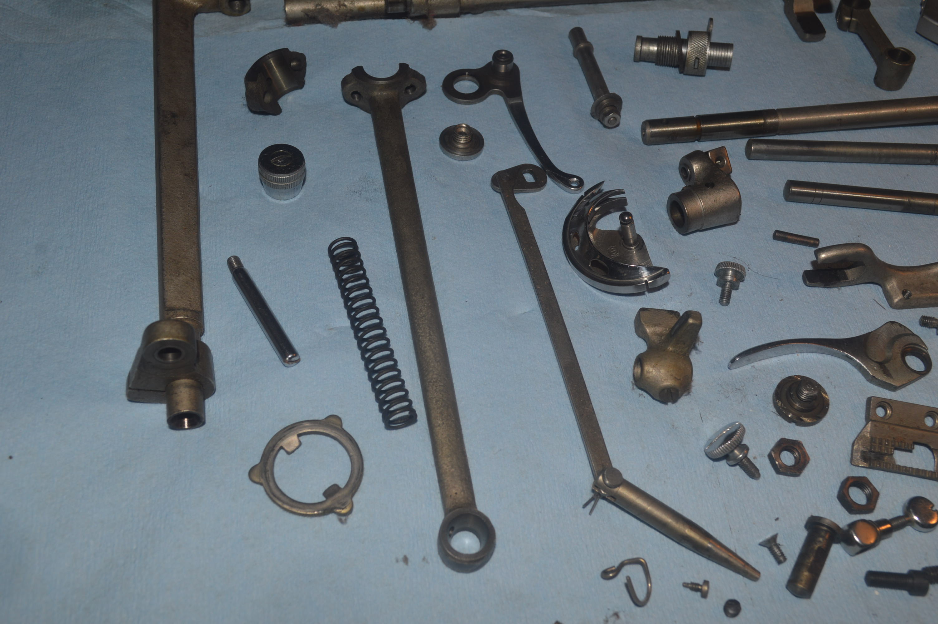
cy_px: 312
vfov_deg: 36.8
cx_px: 469
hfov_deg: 53.2
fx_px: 937
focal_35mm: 36
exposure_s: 1/60
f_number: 8
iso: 100
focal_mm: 24
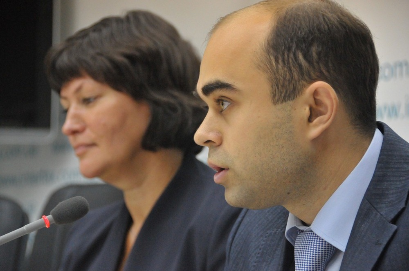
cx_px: 204
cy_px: 136
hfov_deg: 14.4
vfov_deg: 9.6
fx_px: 1617
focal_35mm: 142
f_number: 5.3
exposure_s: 1/160
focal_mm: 95
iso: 2000
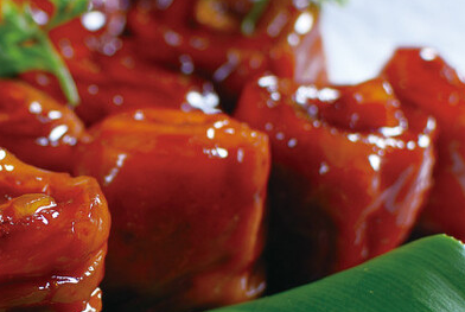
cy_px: 214
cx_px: 89
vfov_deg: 8.6
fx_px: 2077
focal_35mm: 161
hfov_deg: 12.7
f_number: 3.2
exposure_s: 1/80
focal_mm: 35
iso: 100
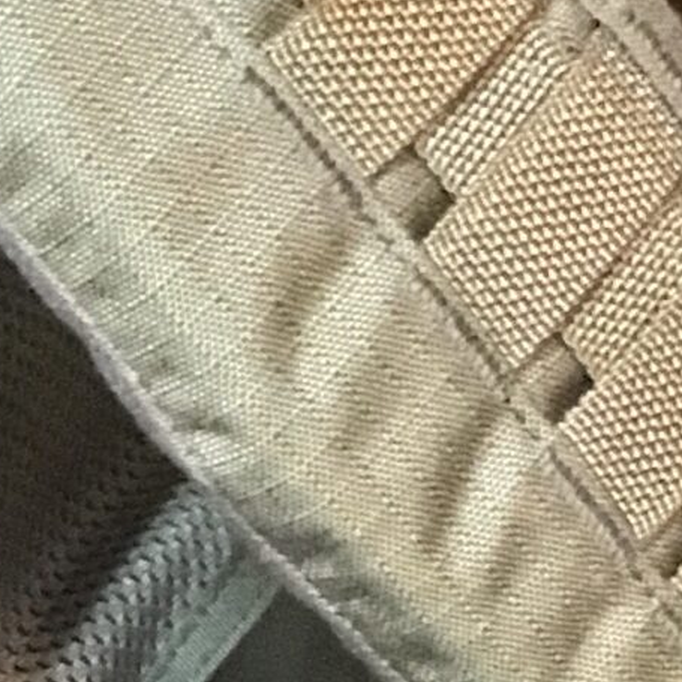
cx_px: -94
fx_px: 3433
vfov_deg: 11.2
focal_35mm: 154
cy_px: 779
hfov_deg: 11.2
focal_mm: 3.3
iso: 640
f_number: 2.4
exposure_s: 1/15
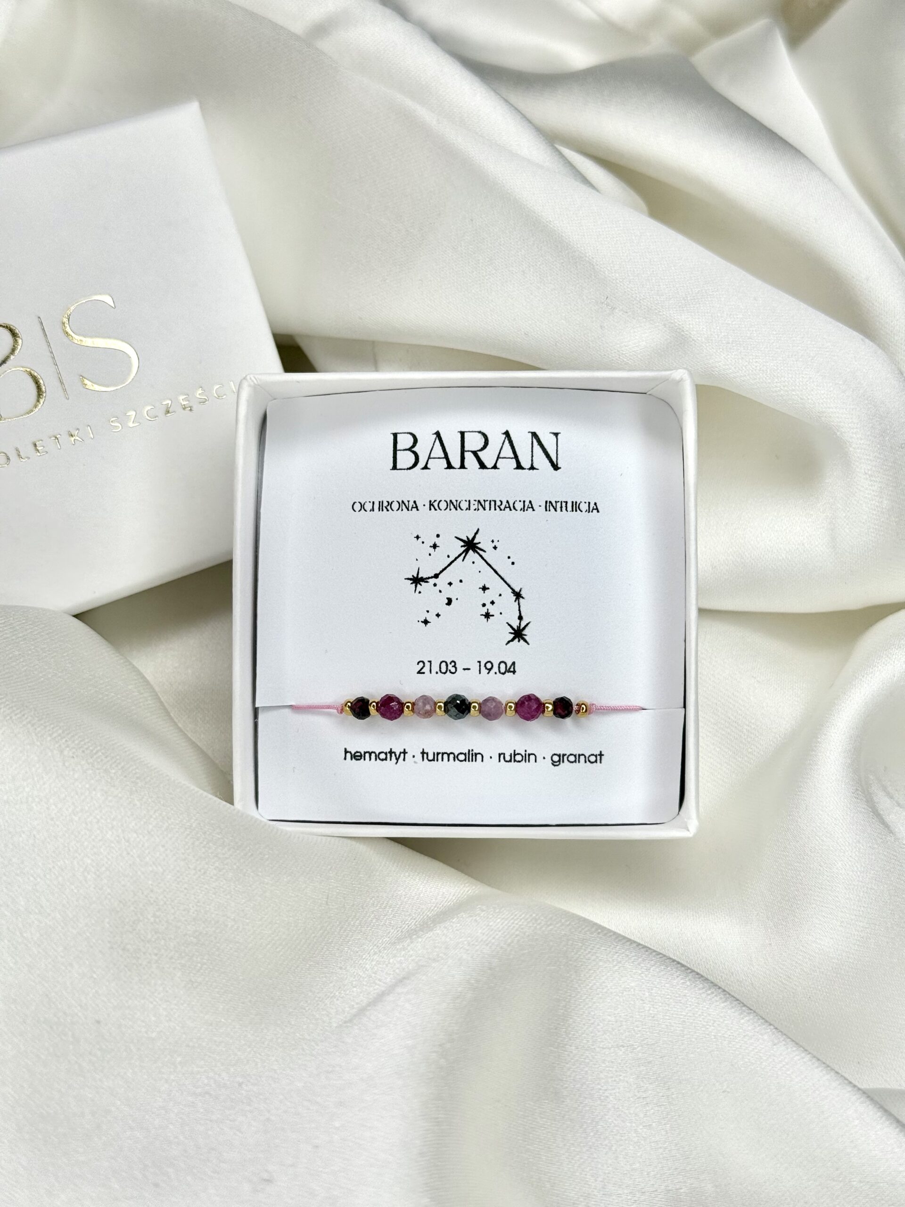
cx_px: 452
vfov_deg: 39.7
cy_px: 604
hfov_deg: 30.3
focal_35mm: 48
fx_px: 1673
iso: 64
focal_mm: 6.76
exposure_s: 1/1353
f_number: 1.78
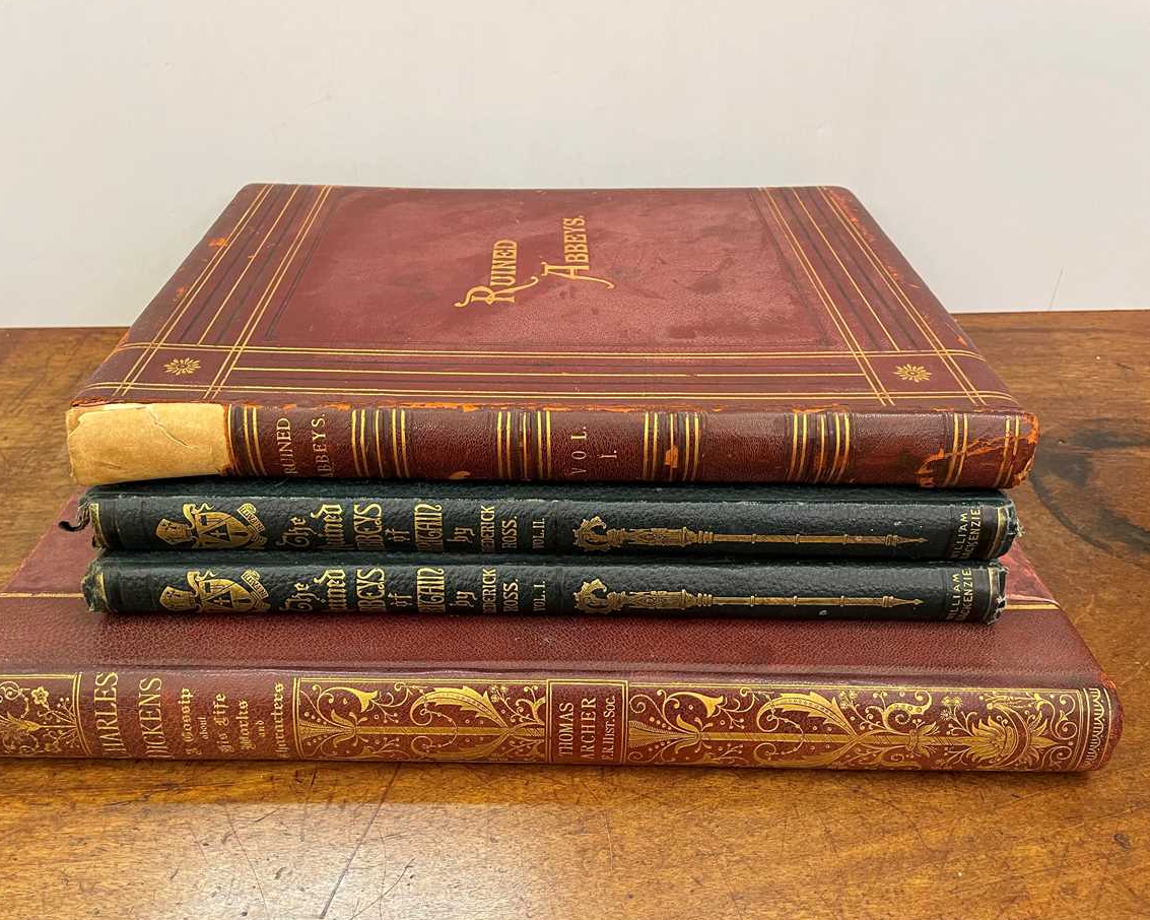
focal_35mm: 28
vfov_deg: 51.5
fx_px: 953
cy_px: 466
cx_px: 525
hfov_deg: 62.1
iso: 160
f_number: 1.6
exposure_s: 1/50
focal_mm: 4.2
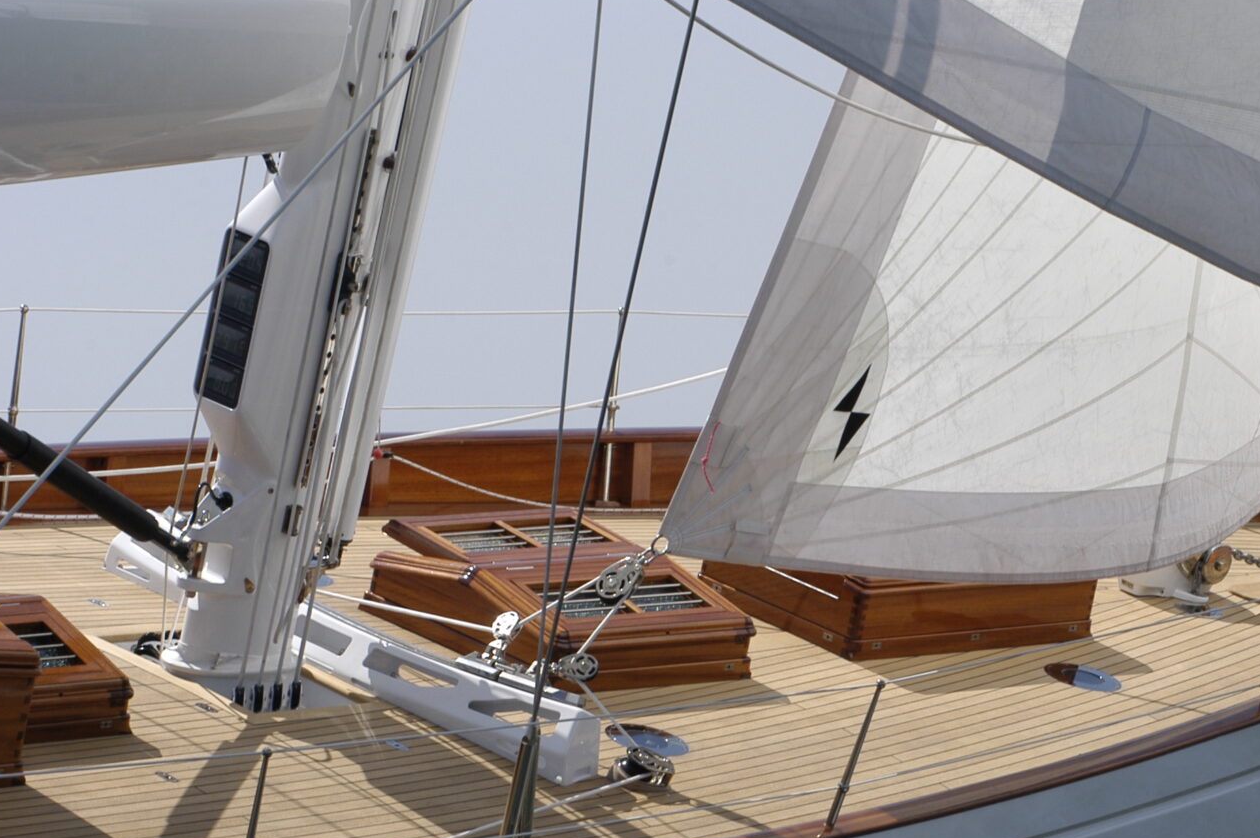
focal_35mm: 195
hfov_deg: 10.5
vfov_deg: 7.0
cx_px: 994
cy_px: 668
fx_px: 6819
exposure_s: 1/400
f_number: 8
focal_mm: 80
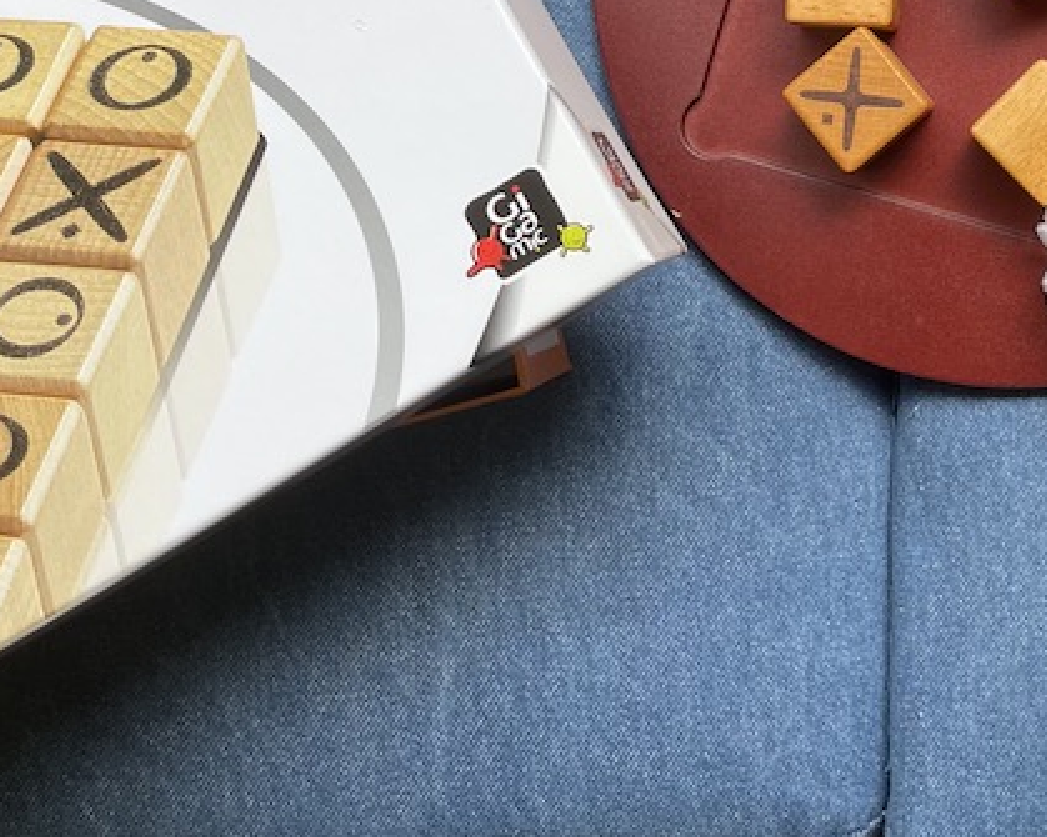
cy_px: -67
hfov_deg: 29.1
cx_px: 975
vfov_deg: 23.2
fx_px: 1921
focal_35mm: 62
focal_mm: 5.1
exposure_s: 1/149
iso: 32
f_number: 1.6
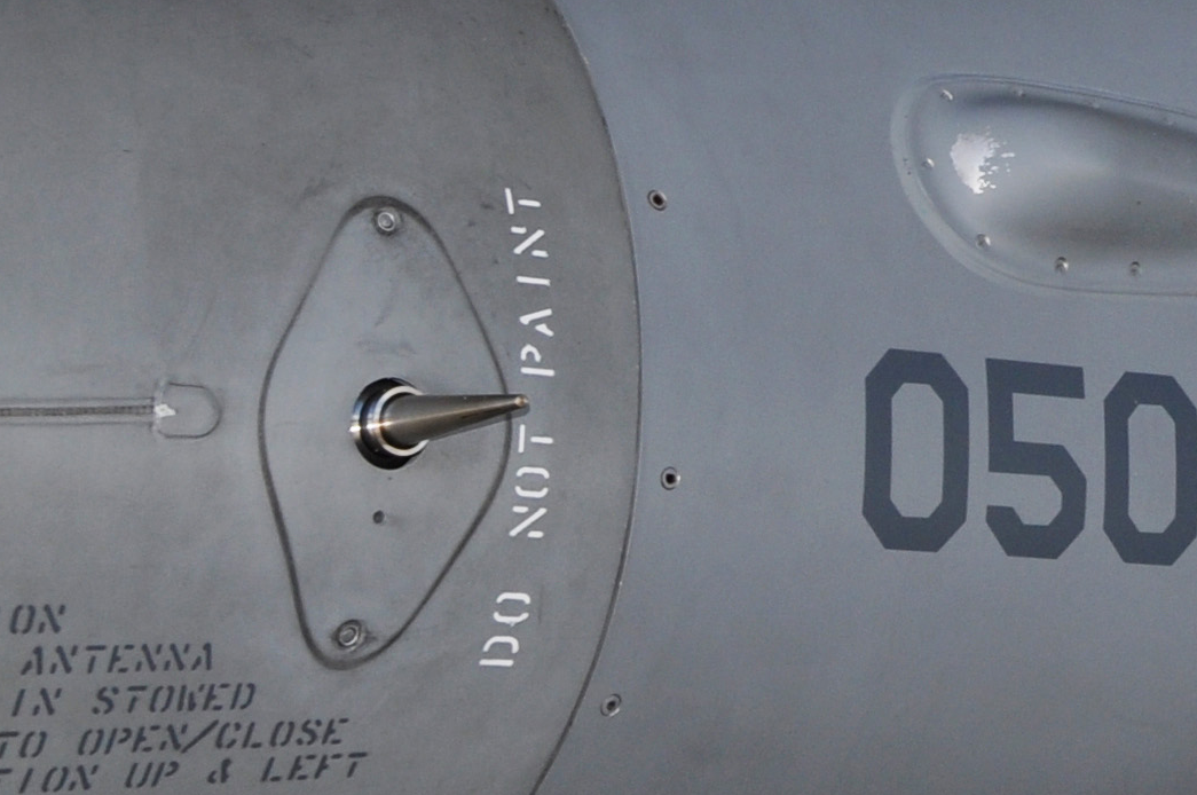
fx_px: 5313
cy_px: -483
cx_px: 2369
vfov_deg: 8.3
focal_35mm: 160
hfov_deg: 11.6
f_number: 10
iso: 200
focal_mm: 26
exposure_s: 1/200
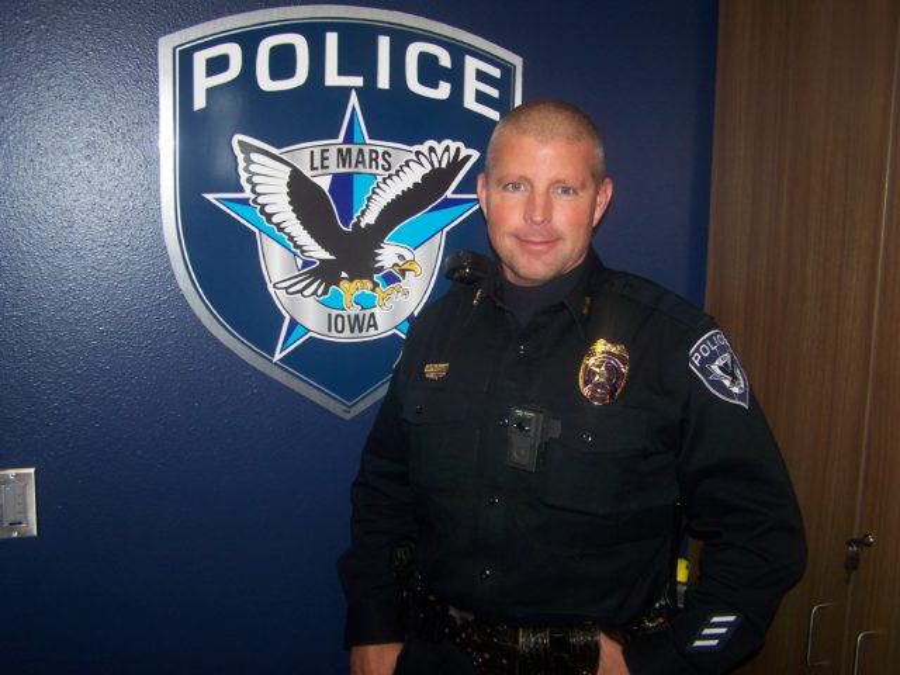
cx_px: 450
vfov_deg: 37.7
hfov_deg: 49.0
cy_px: 338
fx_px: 988
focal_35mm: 38
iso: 80
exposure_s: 1/60
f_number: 2.8
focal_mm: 6.3
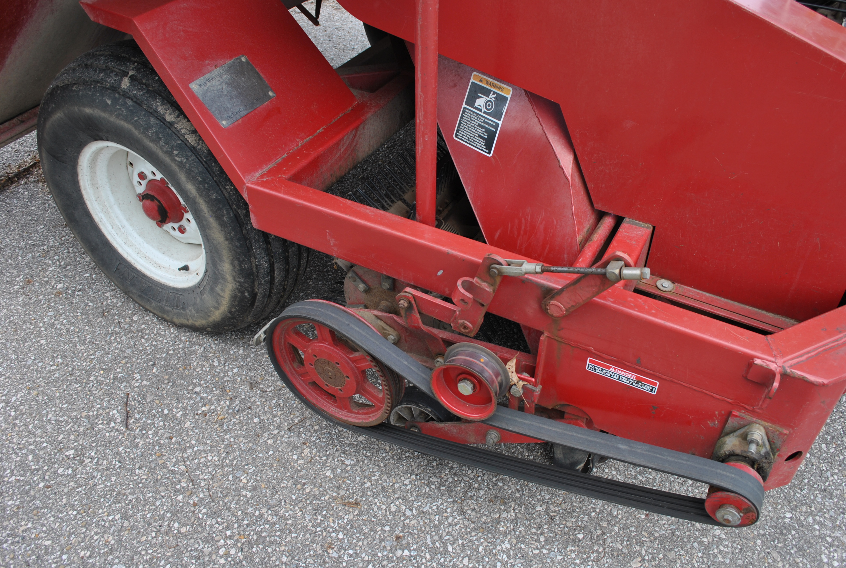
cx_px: 423
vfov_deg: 43.8
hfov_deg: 61.8
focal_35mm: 30
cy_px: 284
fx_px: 706
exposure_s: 1/125
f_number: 5.6
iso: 100
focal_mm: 20
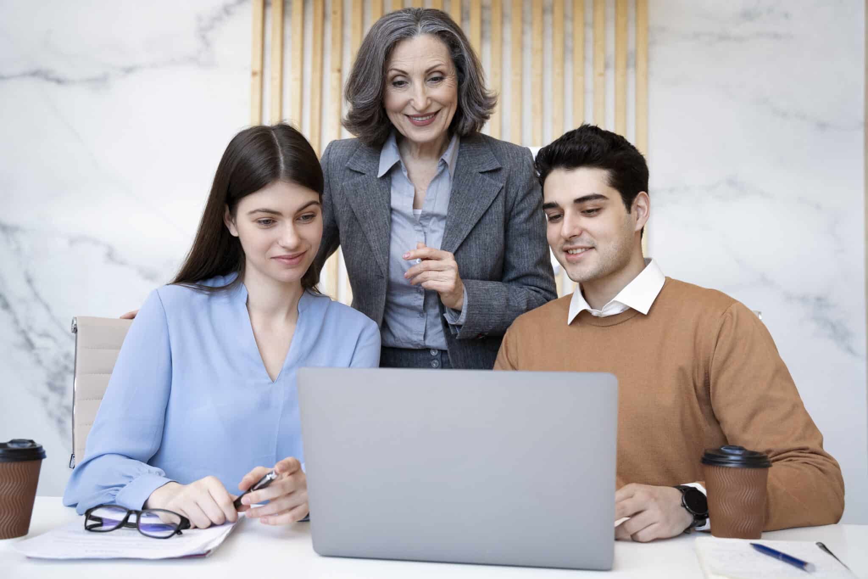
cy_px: 290
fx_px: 940
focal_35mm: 39
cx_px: 434
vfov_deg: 34.2
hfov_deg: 49.6
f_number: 4
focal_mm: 39
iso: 1250
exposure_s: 1/125
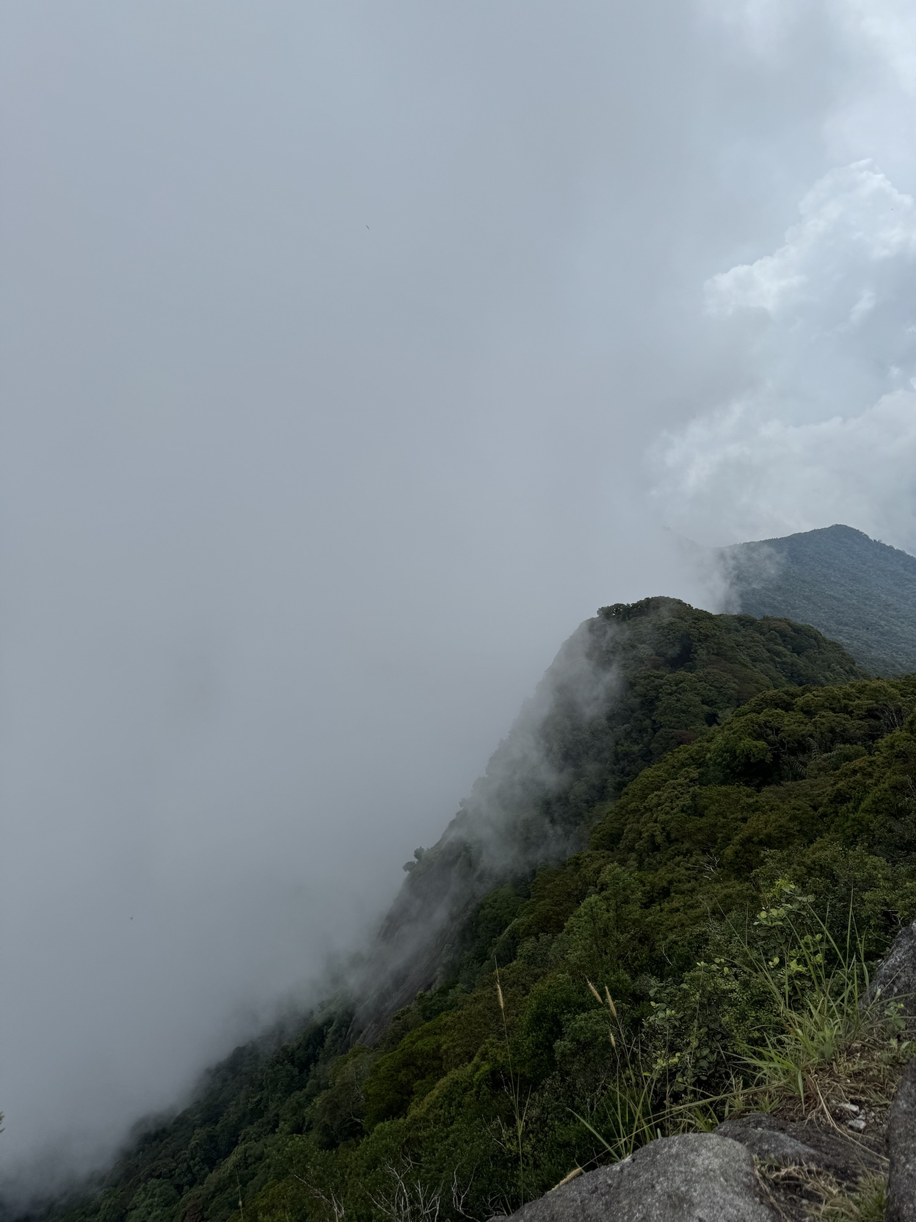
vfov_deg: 71.6
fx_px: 847
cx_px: 458
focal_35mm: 24
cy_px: 611
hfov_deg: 56.8
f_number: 1.78
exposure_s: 1/10417
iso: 80
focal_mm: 6.76
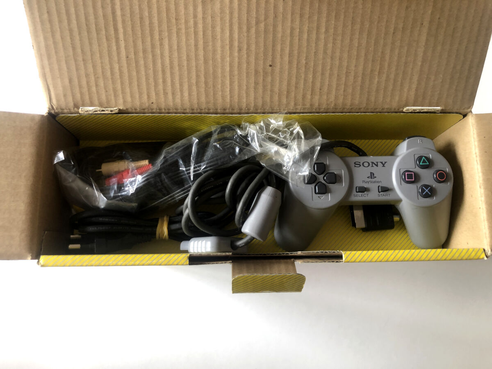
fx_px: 398
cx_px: 246
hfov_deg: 63.4
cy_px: 184
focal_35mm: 28
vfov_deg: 49.7
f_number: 1.8
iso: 40
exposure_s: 1/17
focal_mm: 3.99
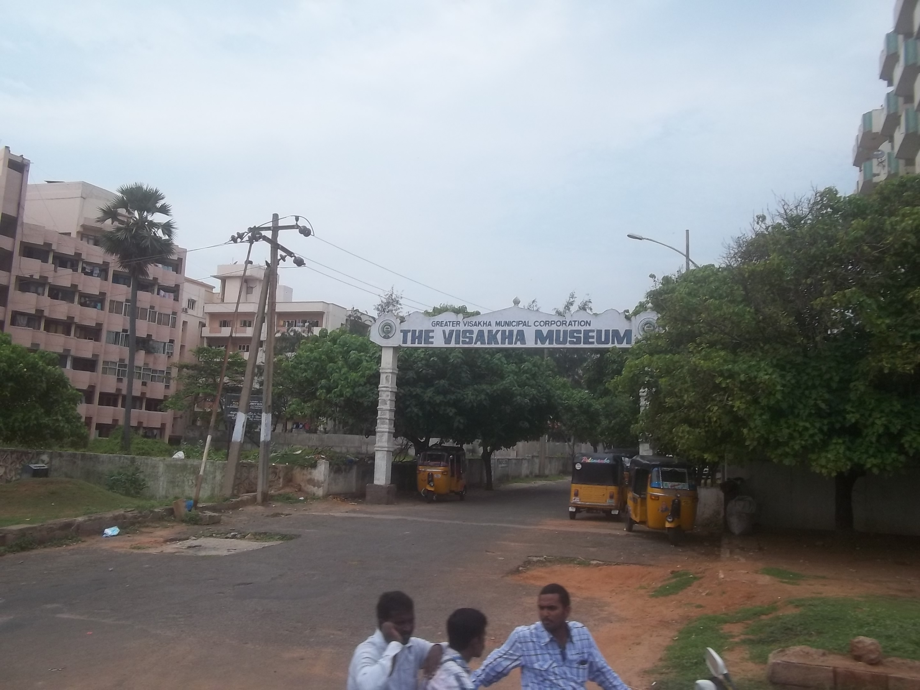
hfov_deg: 56.8
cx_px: 460
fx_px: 850
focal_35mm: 32
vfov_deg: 44.2
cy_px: 345
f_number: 5.5
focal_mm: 5.7
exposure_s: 1/500
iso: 80
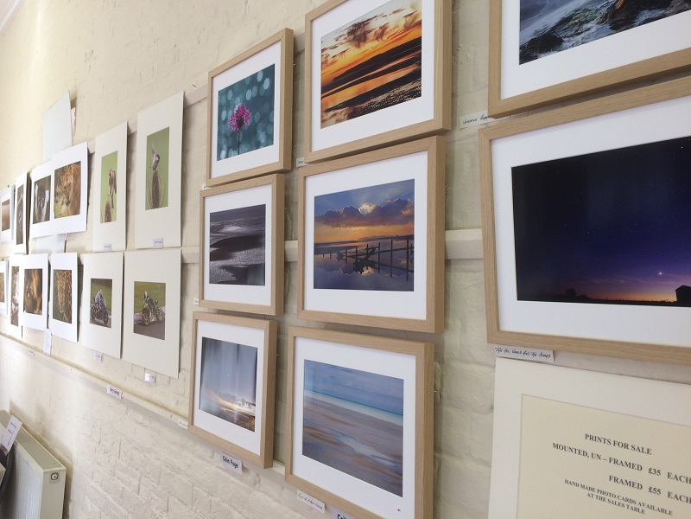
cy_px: 260
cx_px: 346
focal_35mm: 29
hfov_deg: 61.7
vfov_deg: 48.2
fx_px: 579
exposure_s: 1/50
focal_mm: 4.15
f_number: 2.2
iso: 50
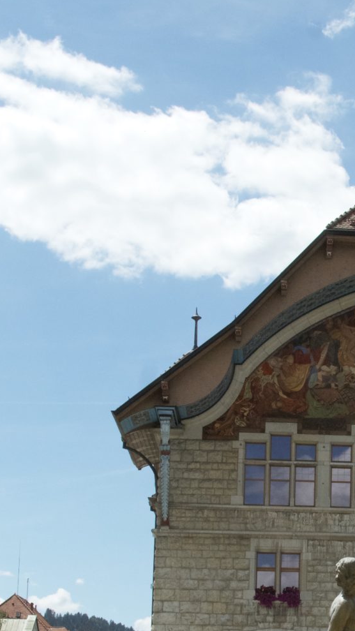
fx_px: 1429
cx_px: 456
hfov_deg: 13.7
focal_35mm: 85
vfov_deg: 24.6
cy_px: 495
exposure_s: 1/2500
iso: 1600
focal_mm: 21
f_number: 10
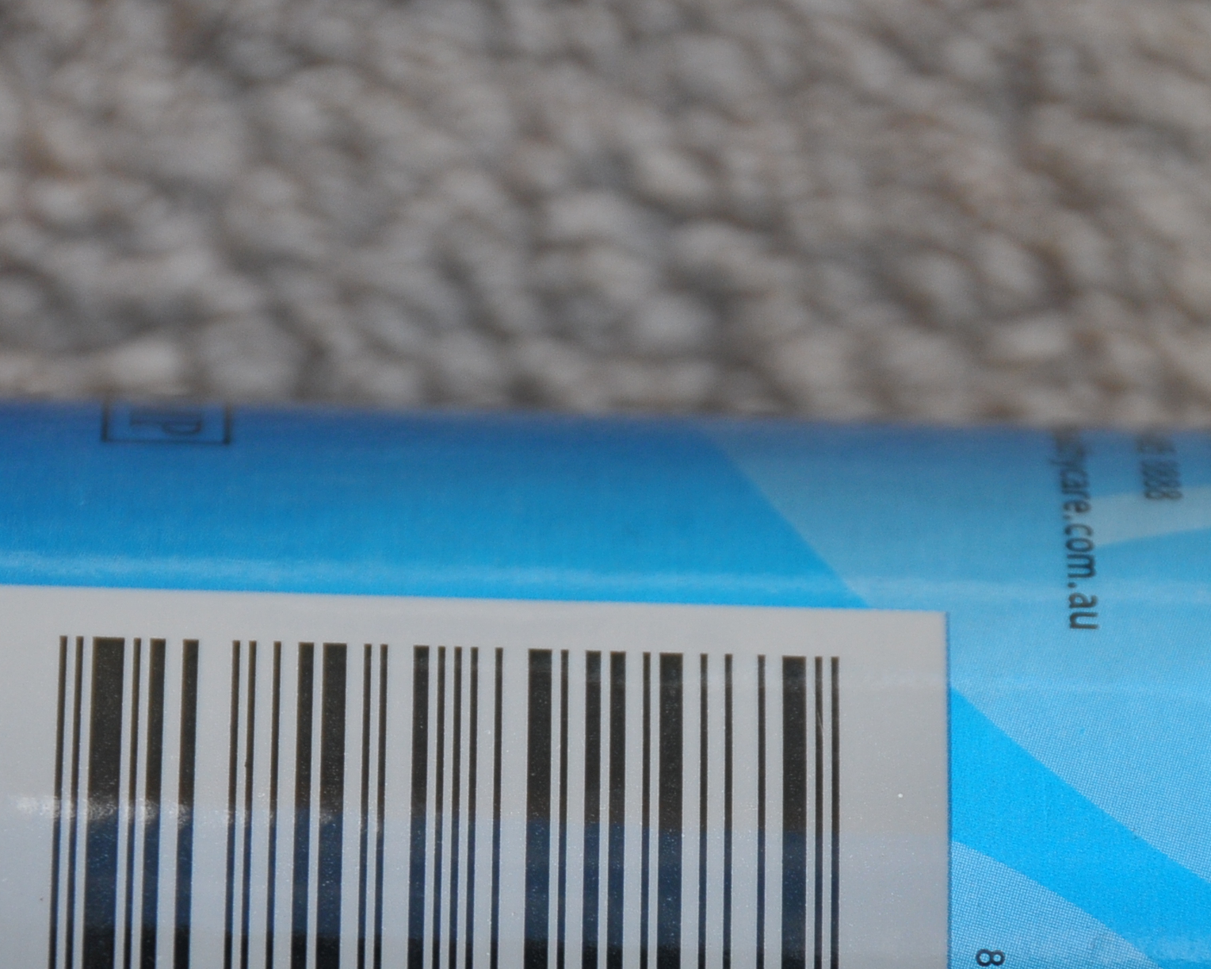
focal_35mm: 592
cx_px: 687
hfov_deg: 3.3
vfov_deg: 2.6
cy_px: 817
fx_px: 21215
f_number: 7.1
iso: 320
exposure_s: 1/200
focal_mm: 200
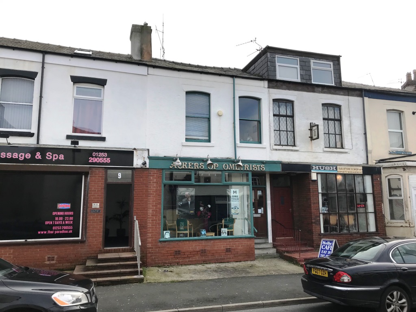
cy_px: 156
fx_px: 336
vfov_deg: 49.7
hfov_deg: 63.4
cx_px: 208
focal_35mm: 28
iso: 20
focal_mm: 3.99
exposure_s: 1/879
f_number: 1.8
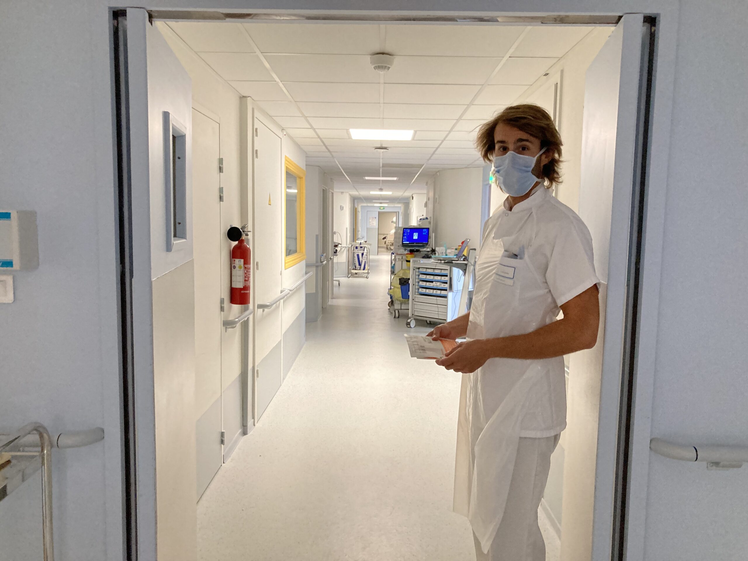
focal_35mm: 28
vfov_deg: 49.7
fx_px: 605
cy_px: 280
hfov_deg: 63.4
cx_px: 374
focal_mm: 3.99
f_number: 1.8
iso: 160
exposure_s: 1/50
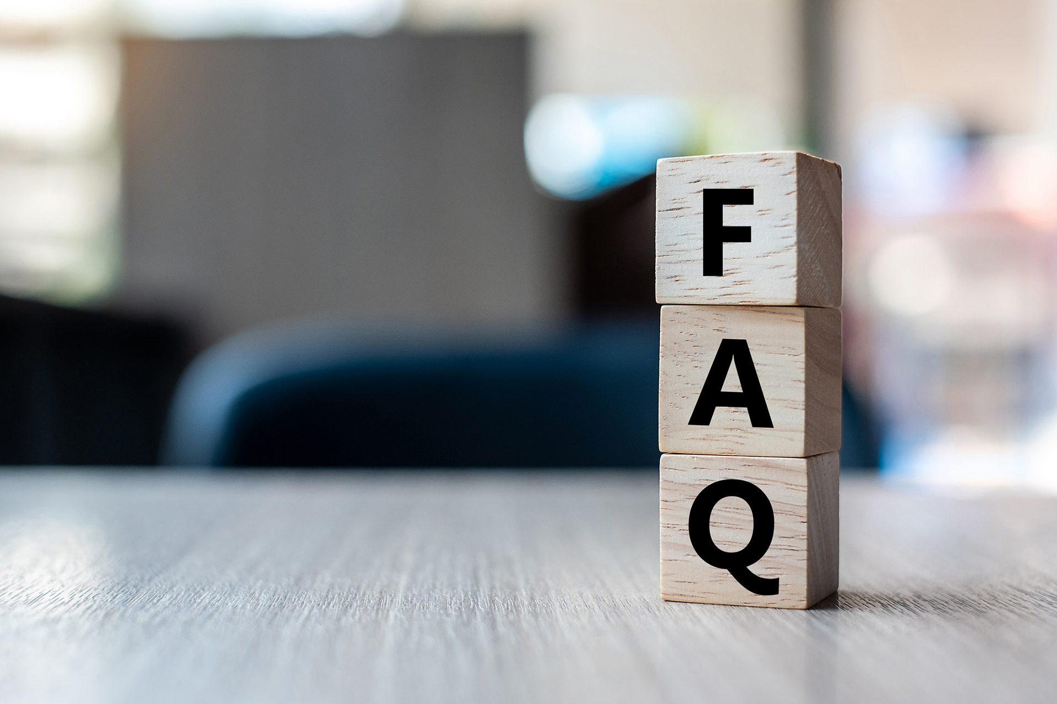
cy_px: 352
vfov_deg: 25.5
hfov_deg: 37.5
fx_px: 1556
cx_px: 528
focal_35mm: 53
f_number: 2.8
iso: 200
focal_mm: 35
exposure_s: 1/480
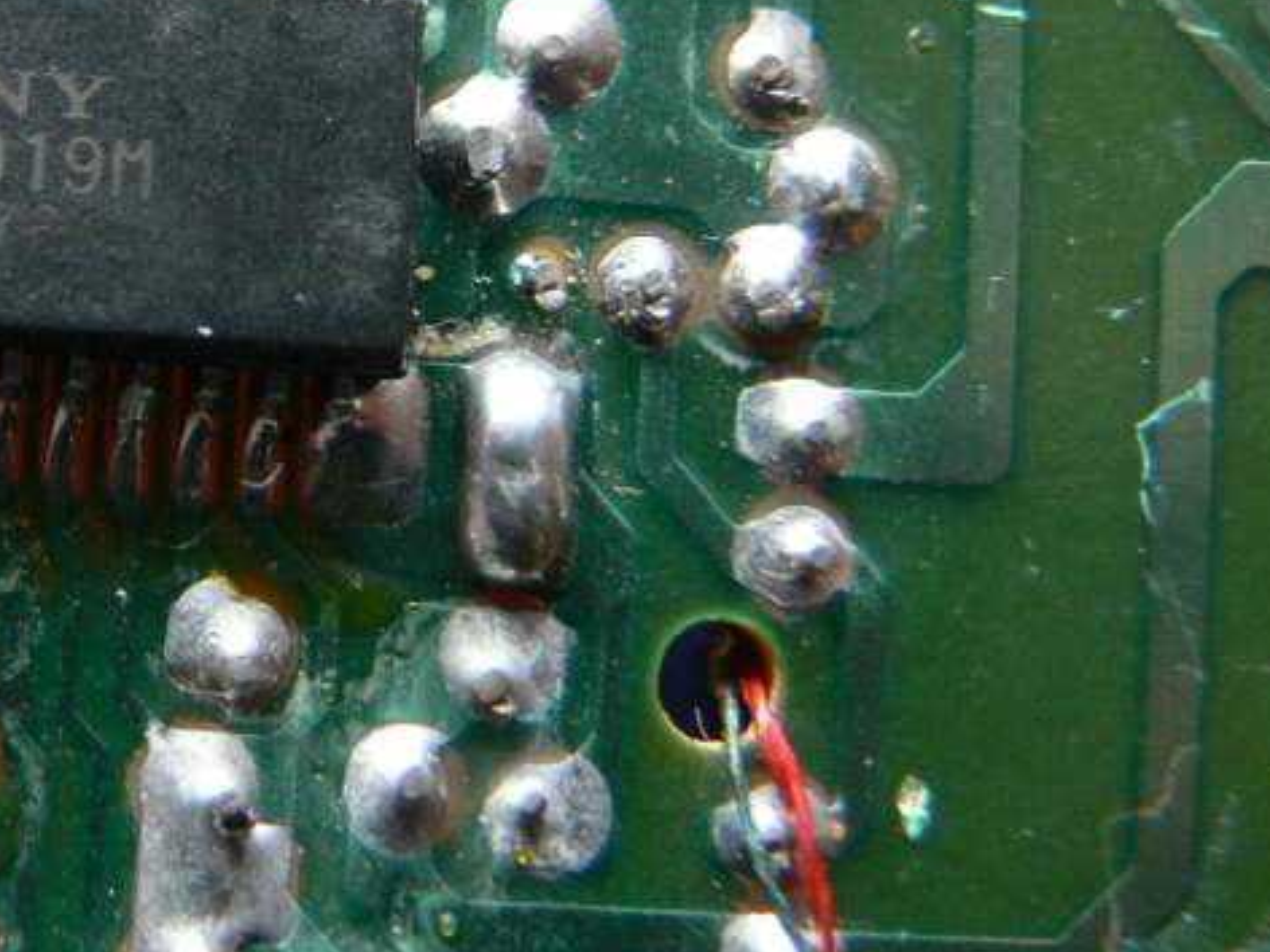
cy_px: 183
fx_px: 2788
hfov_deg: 24.4
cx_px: -24
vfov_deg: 19.2
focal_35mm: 76
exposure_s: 1/30
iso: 160
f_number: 2.8
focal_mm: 7.4
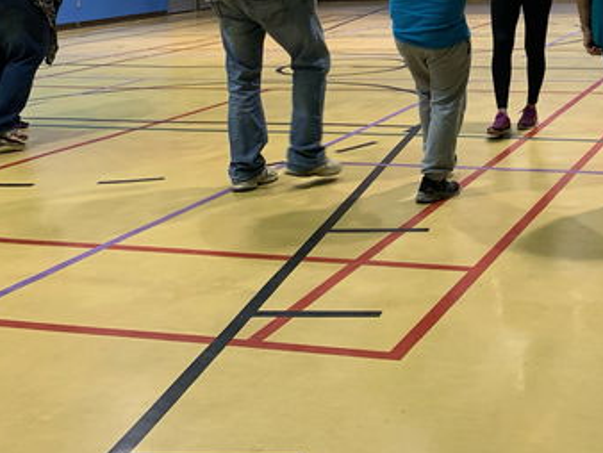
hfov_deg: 31.4
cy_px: -57
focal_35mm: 59
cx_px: 525
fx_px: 1028
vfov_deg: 23.2
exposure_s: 1/60
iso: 160
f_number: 1.8
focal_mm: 4.25
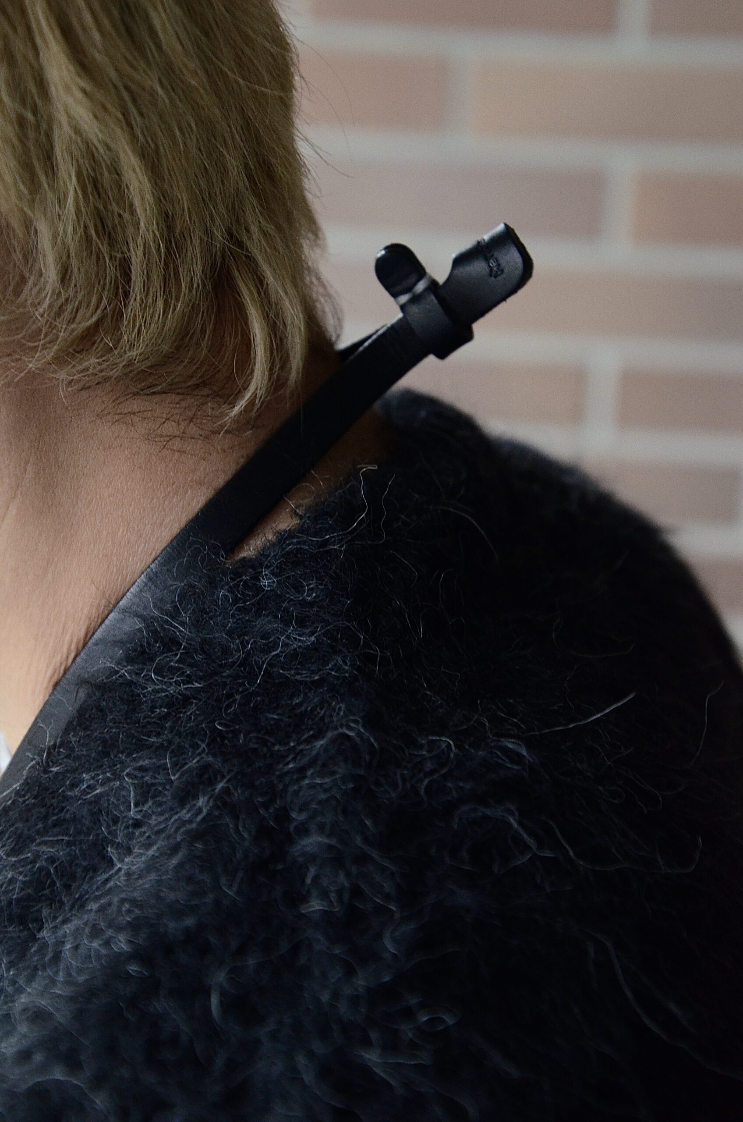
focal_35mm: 75
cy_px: 561
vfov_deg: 27.0
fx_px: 2332
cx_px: 372
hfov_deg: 18.1
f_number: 5
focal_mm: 50
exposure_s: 1/100
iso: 2000
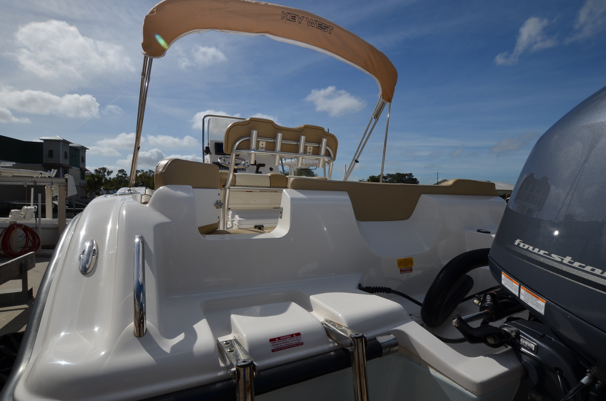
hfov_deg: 92.6
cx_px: 303
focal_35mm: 17
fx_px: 290
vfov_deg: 69.4
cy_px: 200
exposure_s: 1/500
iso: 100
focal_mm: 11.5
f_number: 10
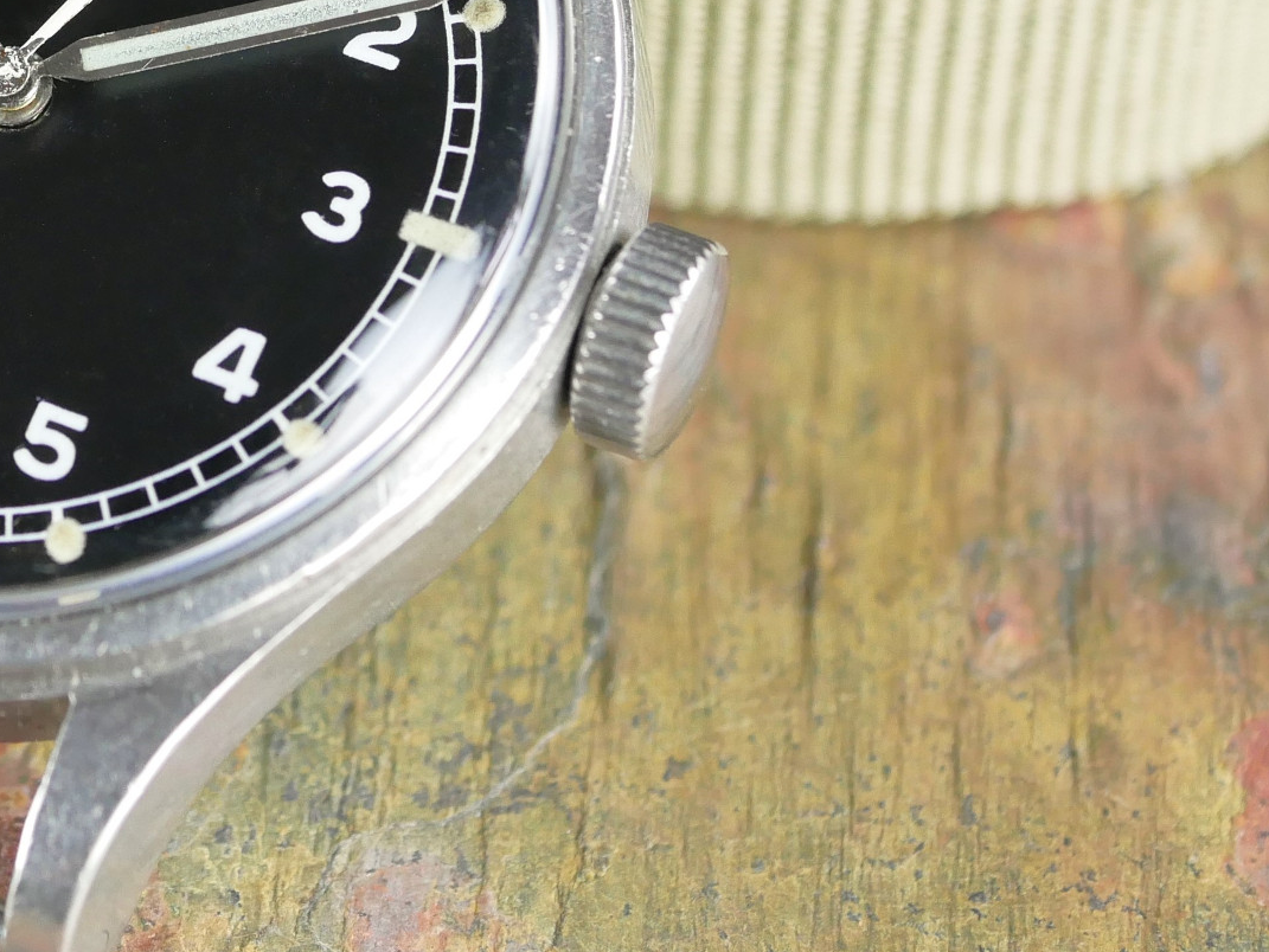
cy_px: 170
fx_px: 5134
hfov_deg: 13.9
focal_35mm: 140
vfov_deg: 10.6
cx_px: 65
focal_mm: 30
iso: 800
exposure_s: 1/100
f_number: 4
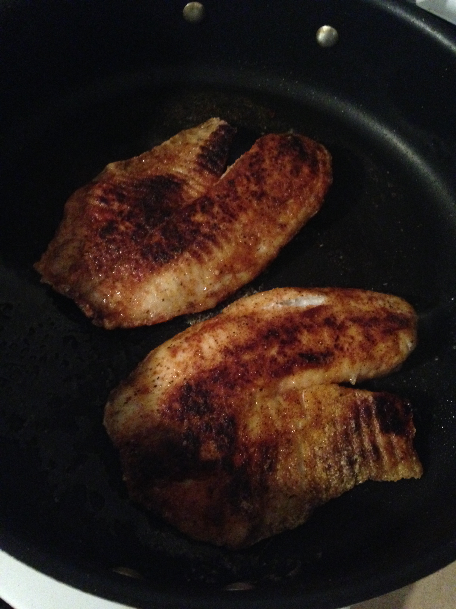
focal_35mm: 33
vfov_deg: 55.4
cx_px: 228
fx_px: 580
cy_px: 304
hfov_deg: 42.9
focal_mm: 4.12
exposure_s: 1/15
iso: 800
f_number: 2.4
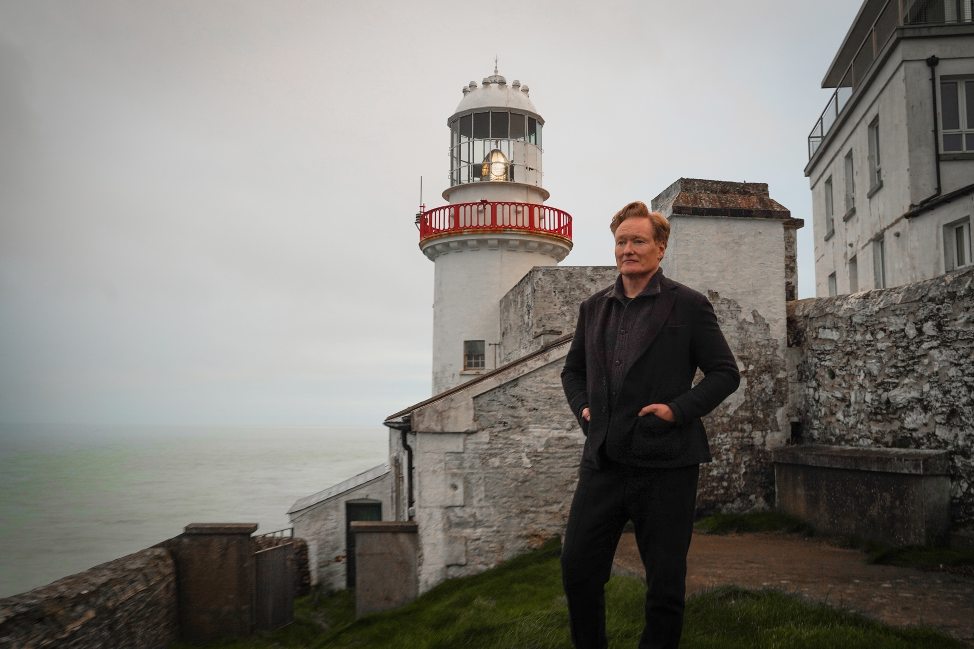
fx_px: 920
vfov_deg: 38.9
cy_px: 324
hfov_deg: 55.8
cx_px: 487
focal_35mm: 34
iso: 400
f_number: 6.3
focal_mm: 34
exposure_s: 1/125
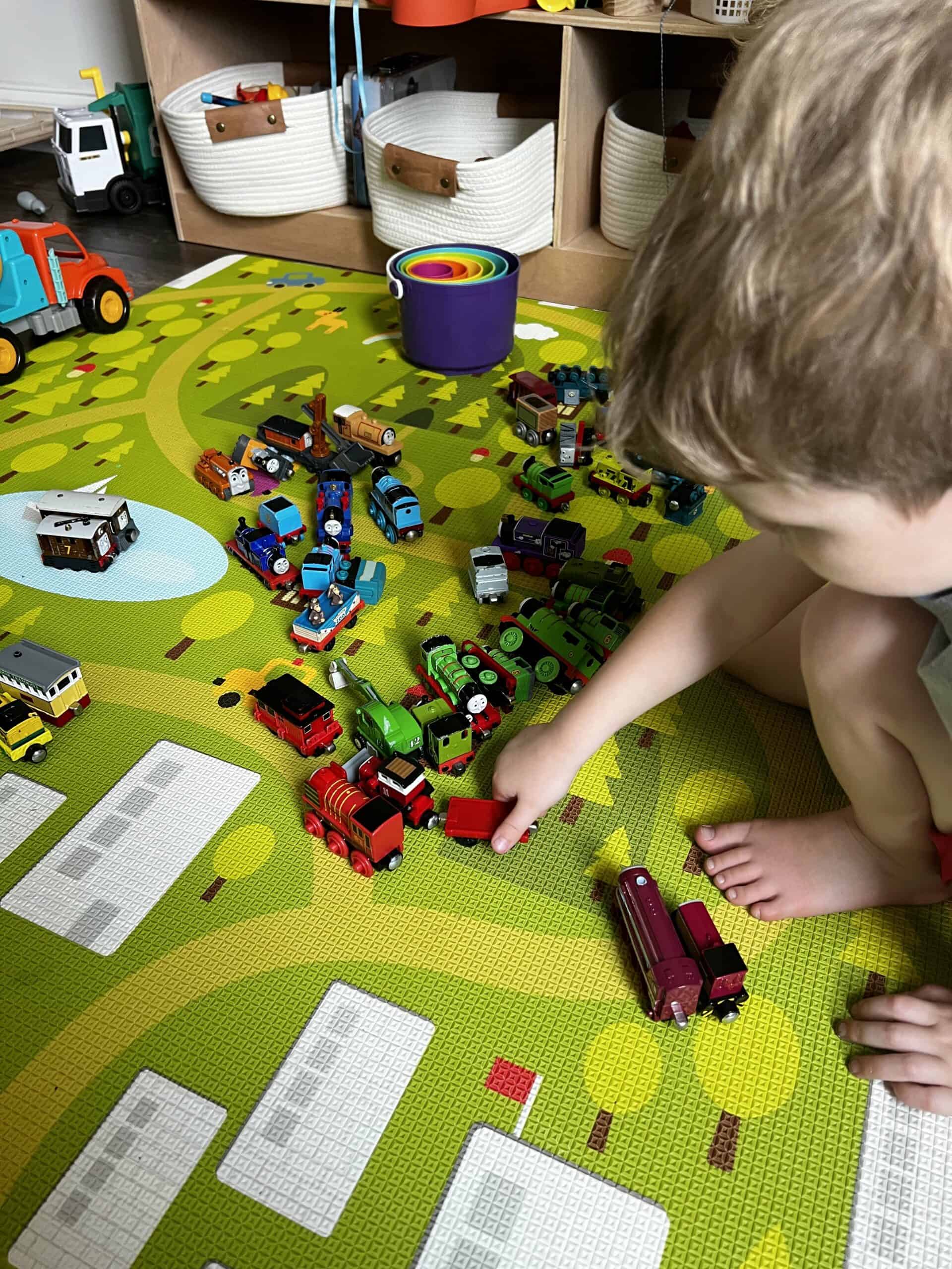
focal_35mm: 26
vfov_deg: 67.3
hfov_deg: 53.1
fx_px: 953
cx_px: 476
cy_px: 634
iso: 125
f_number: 1.5
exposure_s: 1/83
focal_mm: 5.7
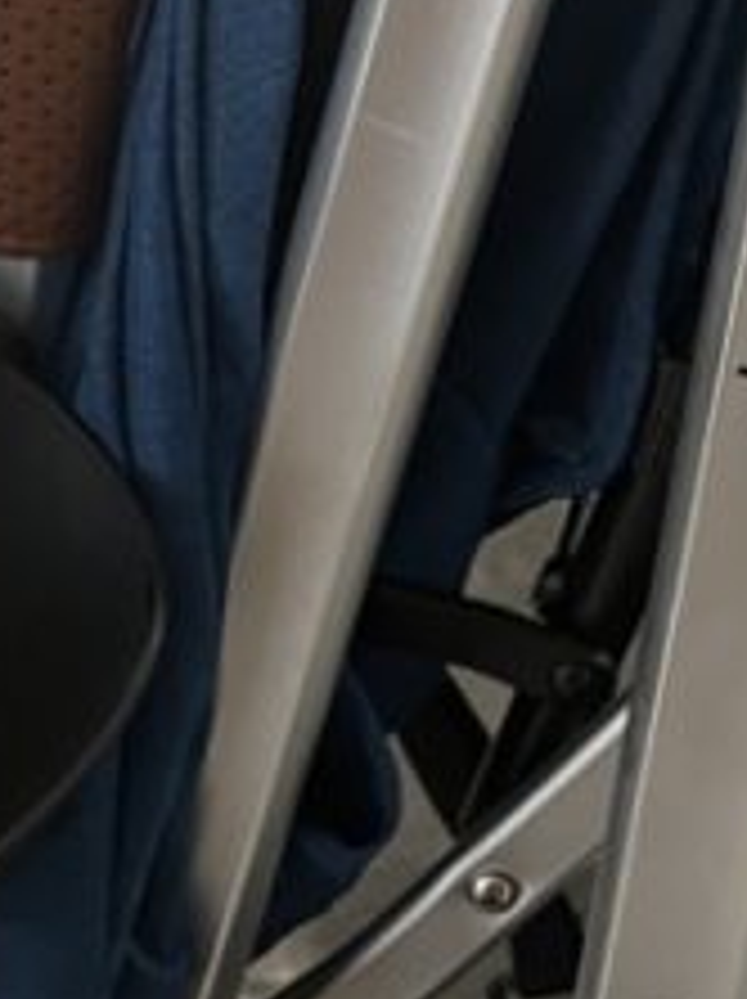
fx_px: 3604
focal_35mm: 125
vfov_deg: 15.5
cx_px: 873
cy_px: 36
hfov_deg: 11.6
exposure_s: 1/60
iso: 200
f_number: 1.5
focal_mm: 5.7
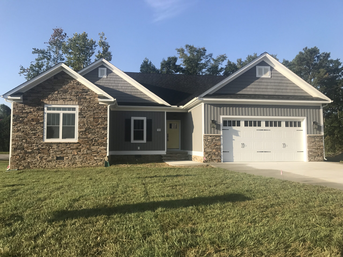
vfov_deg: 49.7
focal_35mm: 28
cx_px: 172
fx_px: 277
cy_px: 128
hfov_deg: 63.4
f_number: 1.8
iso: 20
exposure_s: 1/1408
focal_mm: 3.99
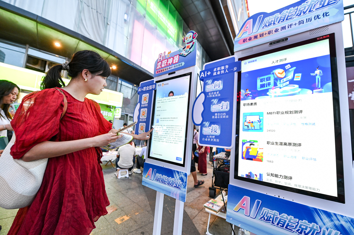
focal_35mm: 14
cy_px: 118
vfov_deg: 81.1
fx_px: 138
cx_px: 177
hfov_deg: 104.3
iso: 1600
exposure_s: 1/100
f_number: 4
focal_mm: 14
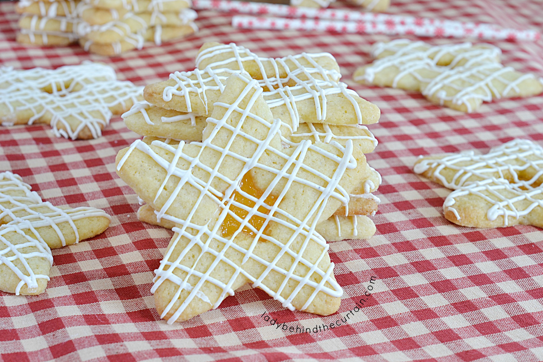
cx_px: 272
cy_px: 181
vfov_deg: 18.2
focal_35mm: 75
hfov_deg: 27.0
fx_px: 1131
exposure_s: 1/2.5
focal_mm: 50
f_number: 10
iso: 100
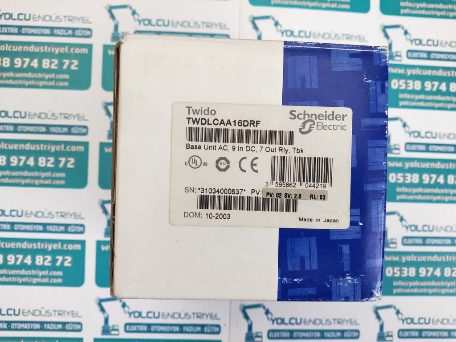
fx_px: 303
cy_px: 171
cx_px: 228
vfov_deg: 58.9
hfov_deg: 73.9
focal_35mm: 23
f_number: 1.7
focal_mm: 3.99
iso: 176
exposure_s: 1/50
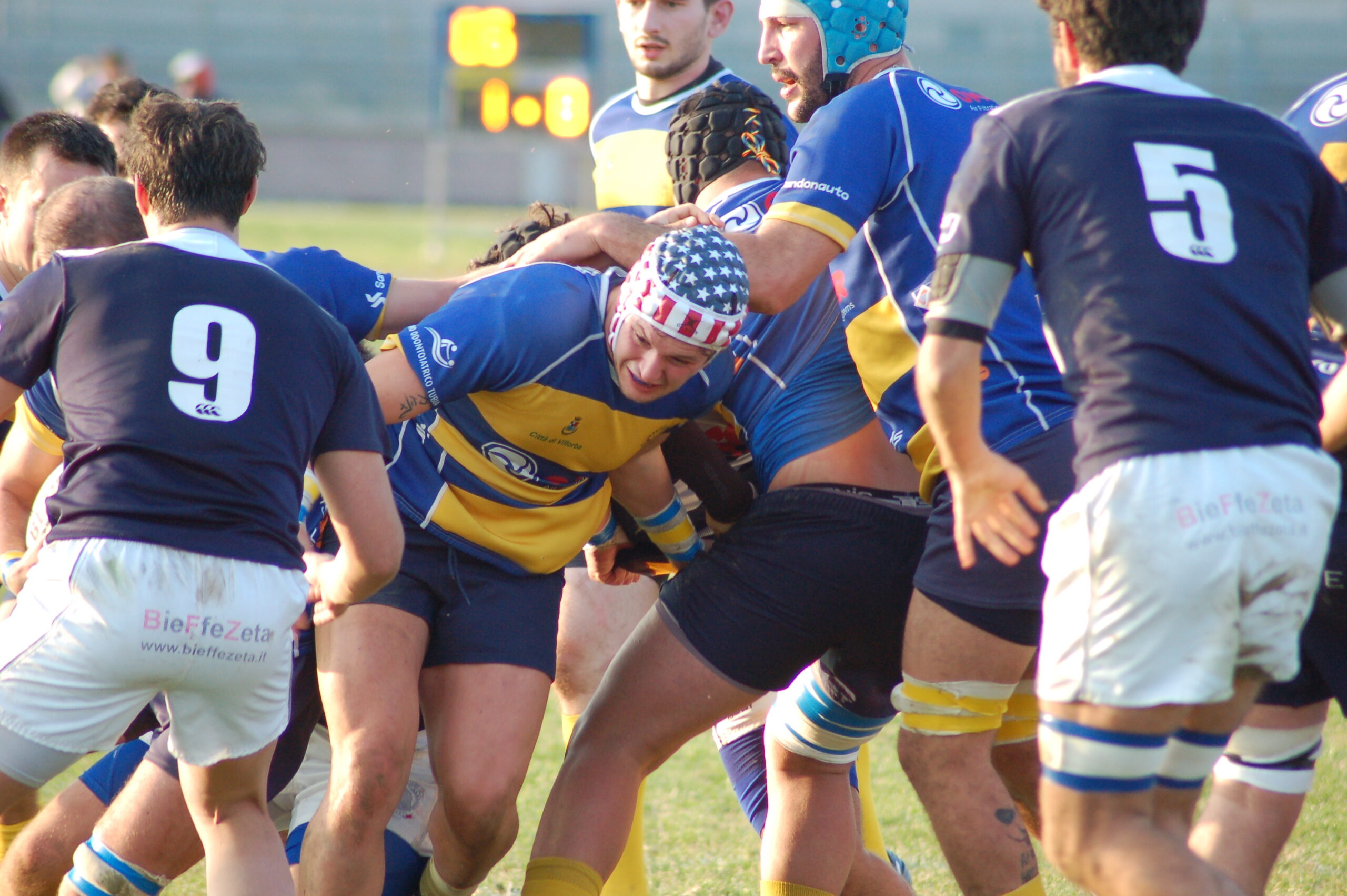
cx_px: 674
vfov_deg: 3.0
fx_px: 16822
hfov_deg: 4.6
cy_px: 448
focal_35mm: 450
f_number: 5.6
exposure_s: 1/320
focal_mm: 300
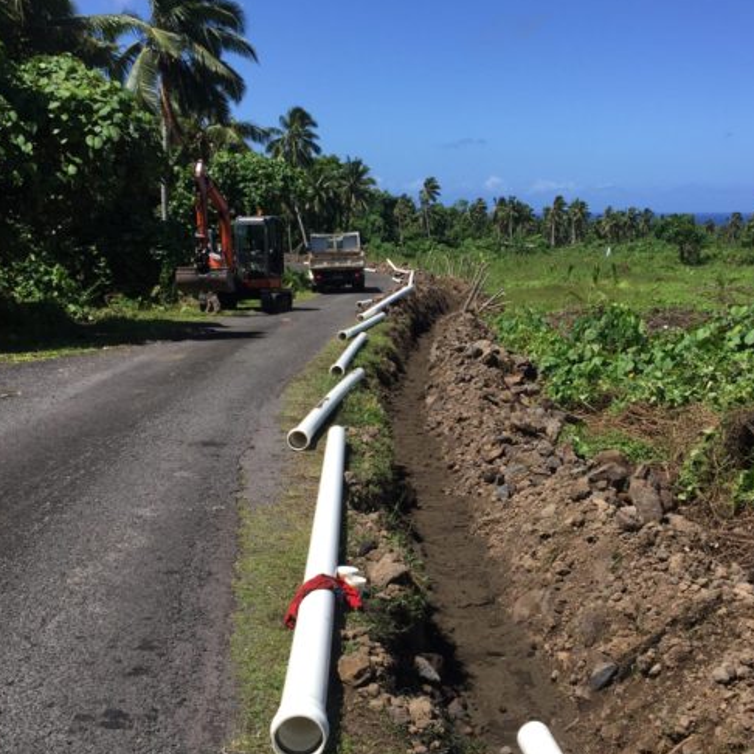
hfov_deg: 41.8
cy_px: 428
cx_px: 424
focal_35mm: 40
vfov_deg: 41.8
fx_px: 986
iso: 32
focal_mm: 4.15
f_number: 2.2
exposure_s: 1/2083
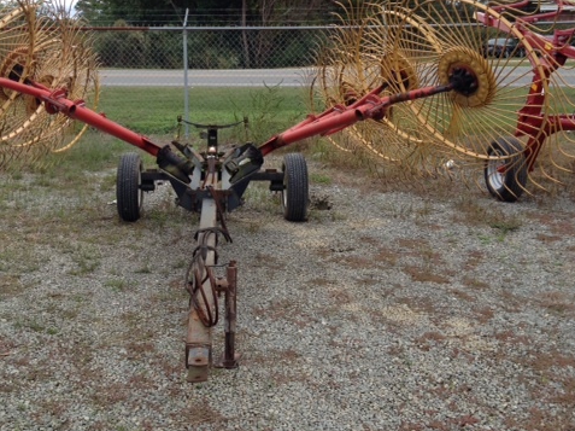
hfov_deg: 40.3
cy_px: 169
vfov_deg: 30.7
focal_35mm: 47
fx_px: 780
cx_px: 227
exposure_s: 1/476
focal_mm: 4.28
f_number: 2.4
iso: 50
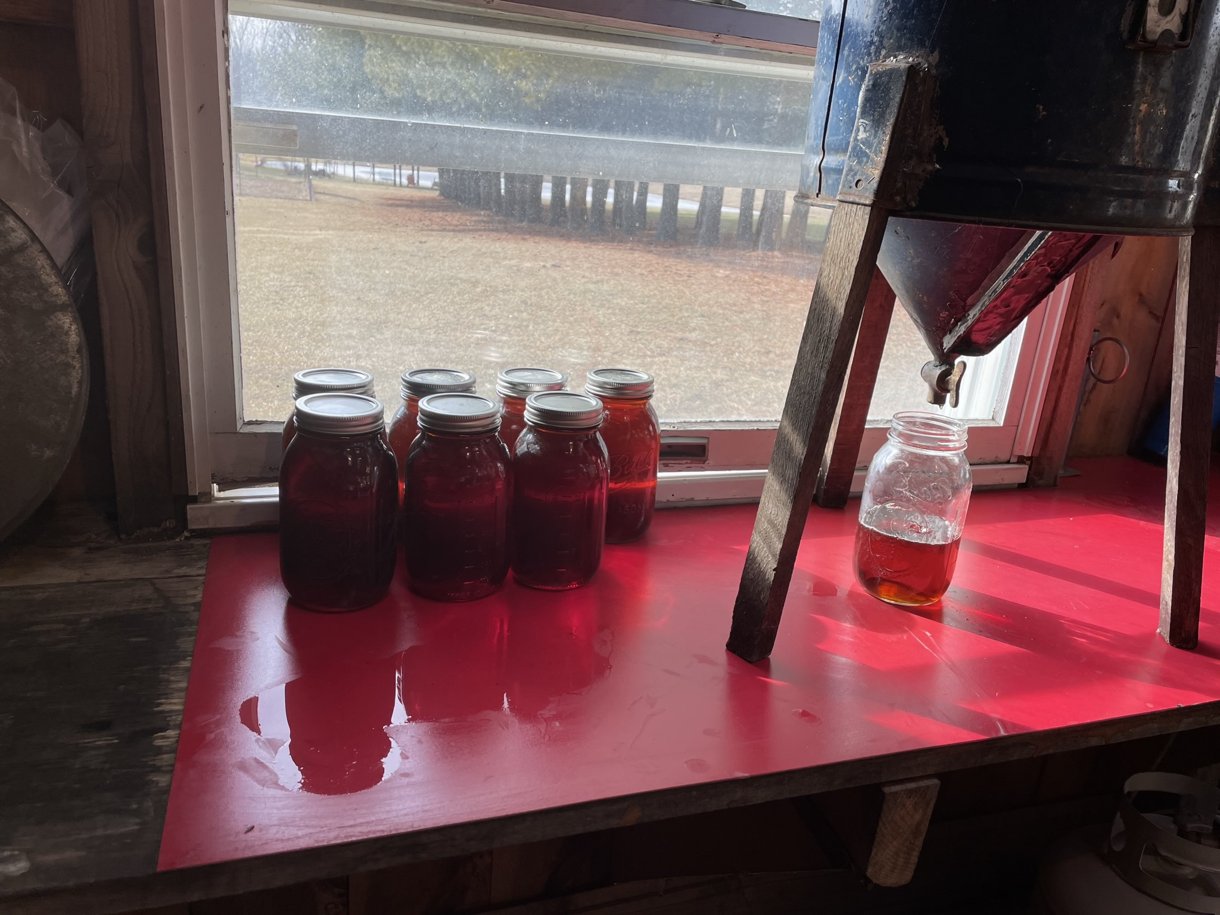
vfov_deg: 53.1
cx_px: 610
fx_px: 916
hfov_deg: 67.3
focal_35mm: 26
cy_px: 458
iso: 32
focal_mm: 4.2
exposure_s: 1/369
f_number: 1.6
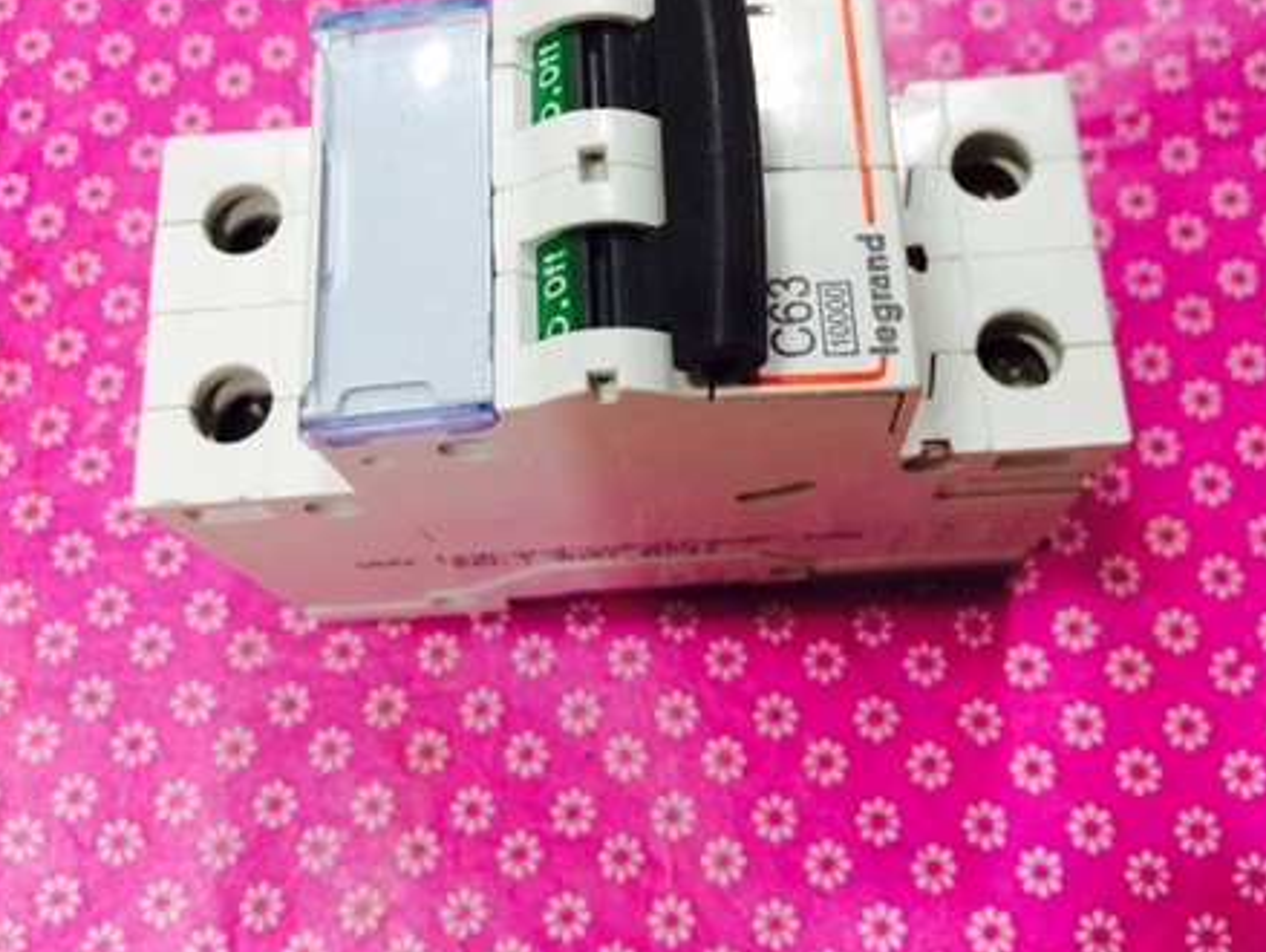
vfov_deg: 43.0
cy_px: 437
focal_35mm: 33
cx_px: 660
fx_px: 1208
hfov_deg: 55.3
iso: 80
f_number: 2.2
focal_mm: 4.15
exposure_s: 1/33
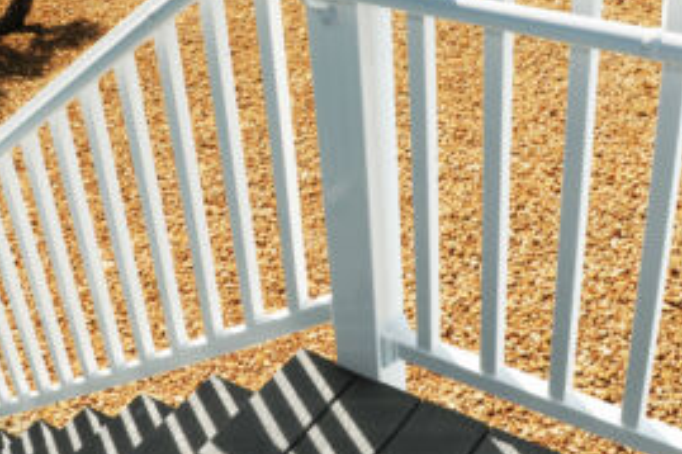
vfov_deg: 23.7
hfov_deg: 35.0
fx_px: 1079
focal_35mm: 57
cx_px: 276
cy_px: 172
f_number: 11
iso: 200
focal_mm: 20
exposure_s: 1/250
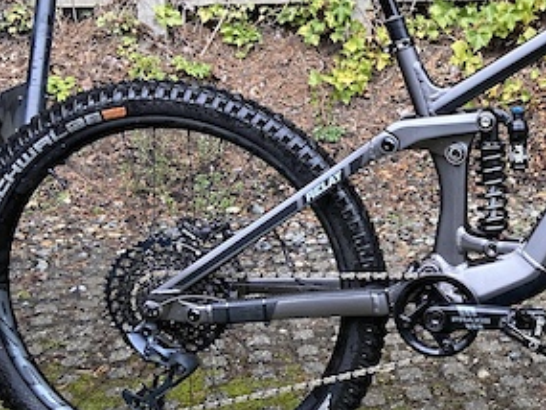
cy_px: 222
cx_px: 546
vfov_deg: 20.2
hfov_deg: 25.4
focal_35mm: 73
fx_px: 1152
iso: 125
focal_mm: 4.25
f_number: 1.8
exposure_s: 1/92
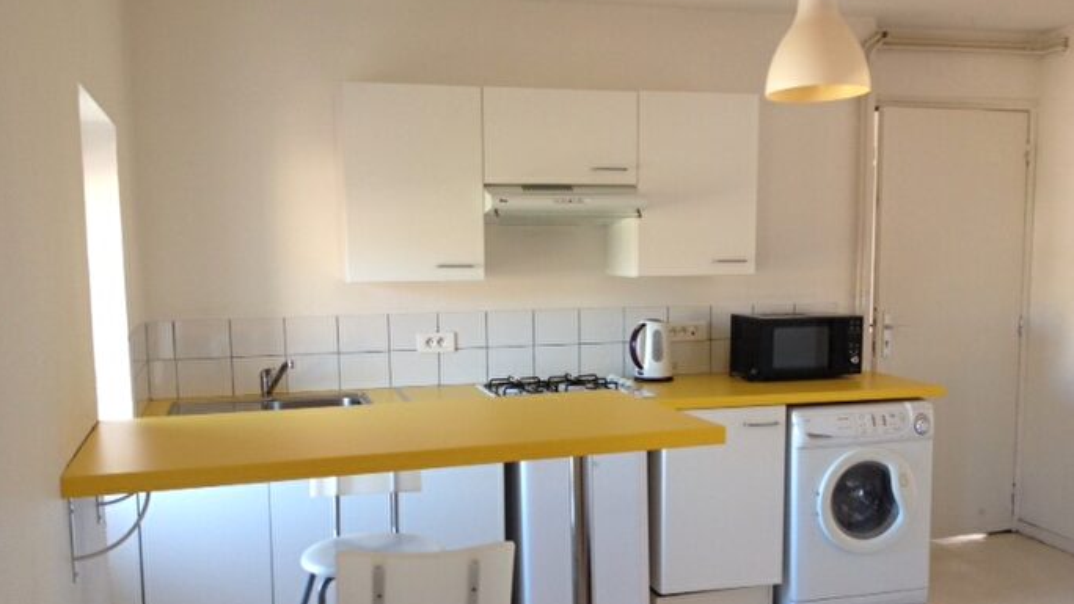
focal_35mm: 39
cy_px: 362
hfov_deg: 51.6
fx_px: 1111
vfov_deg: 30.4
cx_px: 543
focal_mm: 4.28
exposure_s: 1/24
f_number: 2.4
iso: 50
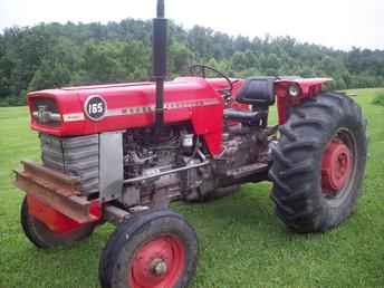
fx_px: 410
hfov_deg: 50.1
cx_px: 192
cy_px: 144
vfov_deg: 38.7
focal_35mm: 37
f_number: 2.8
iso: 80
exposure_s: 1/260
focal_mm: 6.2
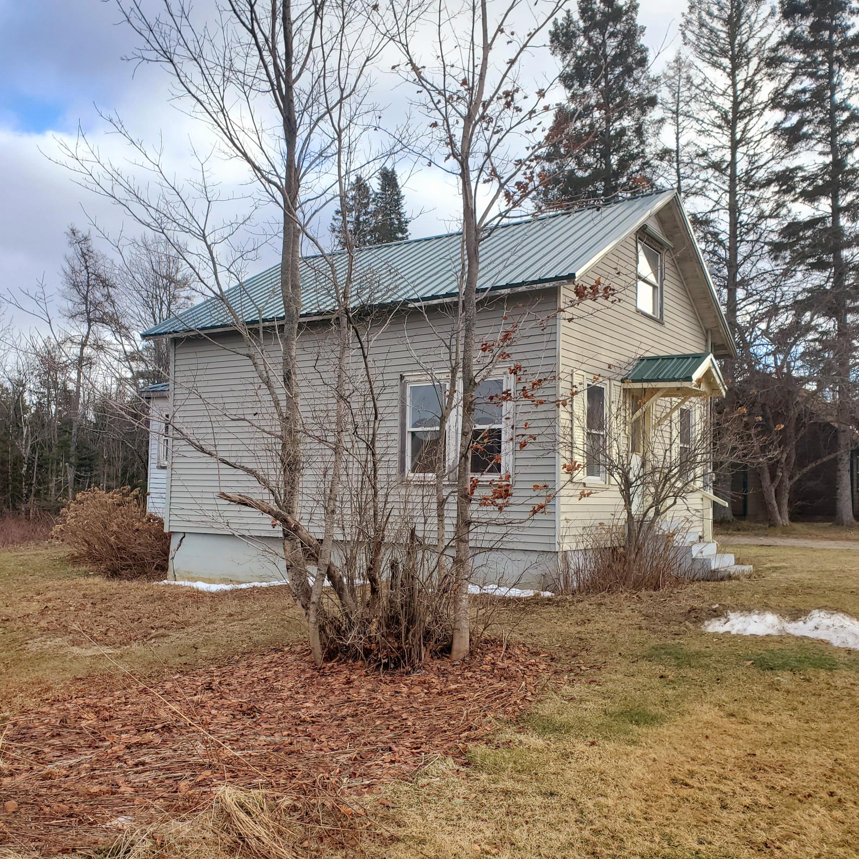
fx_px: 870
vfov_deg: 52.5
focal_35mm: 31
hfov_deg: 52.3
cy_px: 425
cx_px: 360
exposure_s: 1/467
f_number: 2.4
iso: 50
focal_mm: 4.3
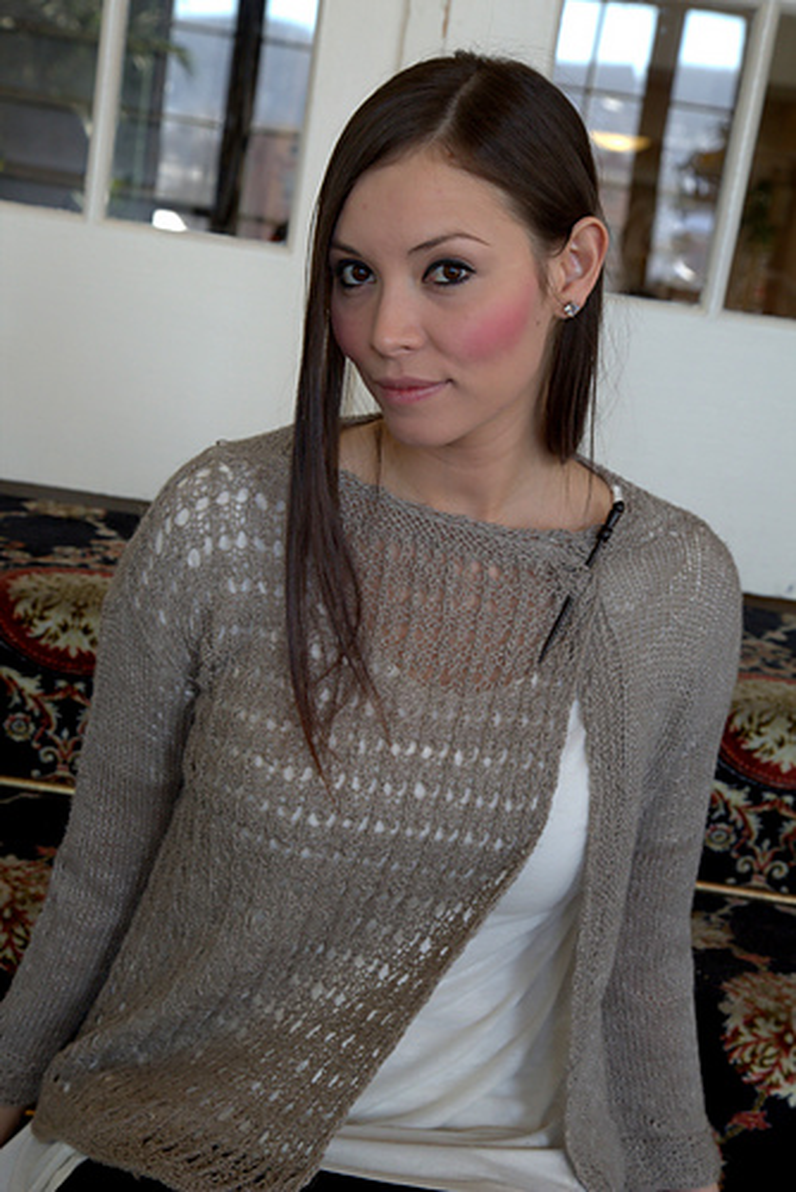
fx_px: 1954
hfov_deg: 23.0
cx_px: 398
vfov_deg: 33.9
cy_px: 596
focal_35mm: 59
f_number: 9
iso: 1600
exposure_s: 1/80
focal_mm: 60
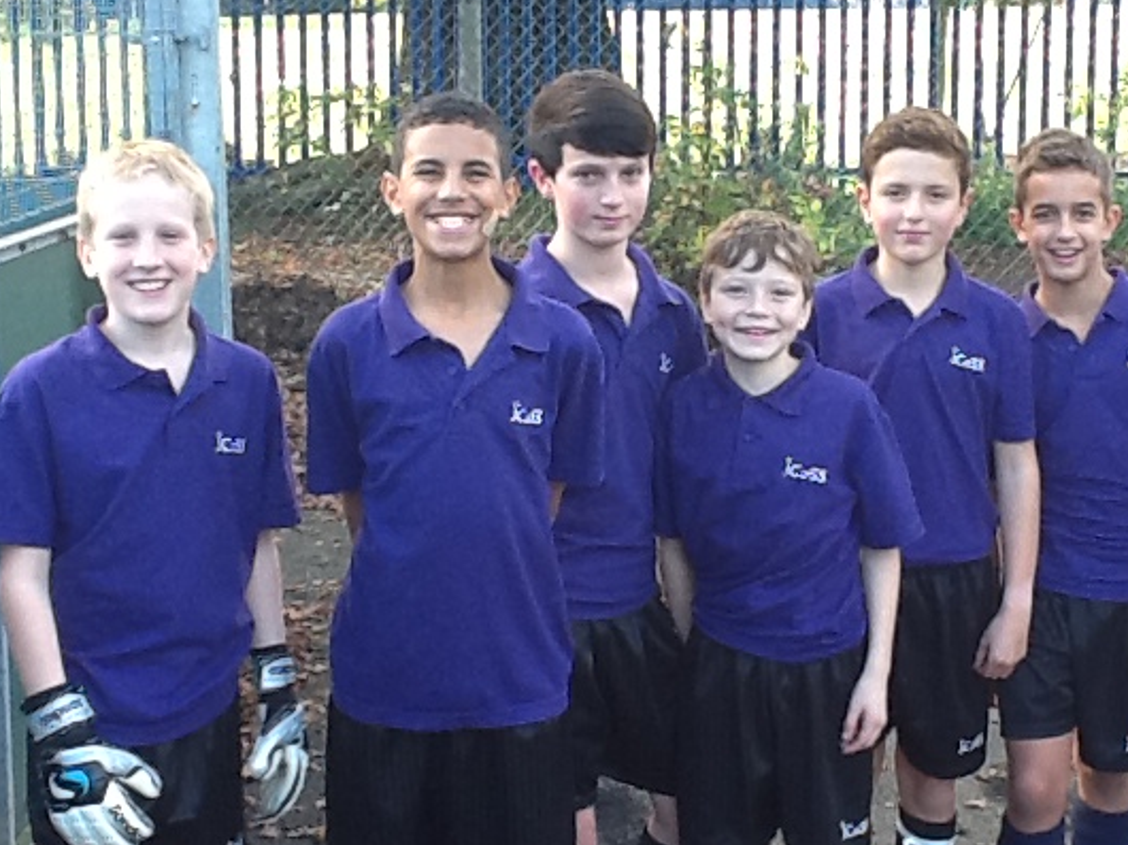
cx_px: 709
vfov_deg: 25.2
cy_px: 460
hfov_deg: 33.1
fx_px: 1889
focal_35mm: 58
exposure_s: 1/60
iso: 80
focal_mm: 2.03
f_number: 2.4
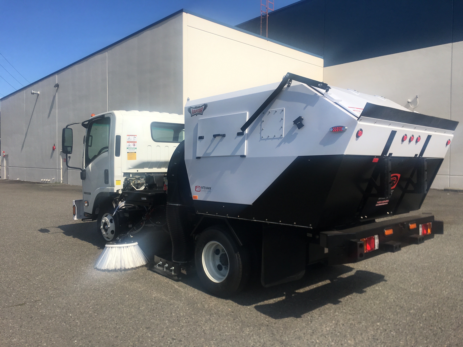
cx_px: 232
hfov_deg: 61.7
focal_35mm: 29
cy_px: 174
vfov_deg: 48.2
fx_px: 388
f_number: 2.2
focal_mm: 4.15
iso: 25
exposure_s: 1/2481
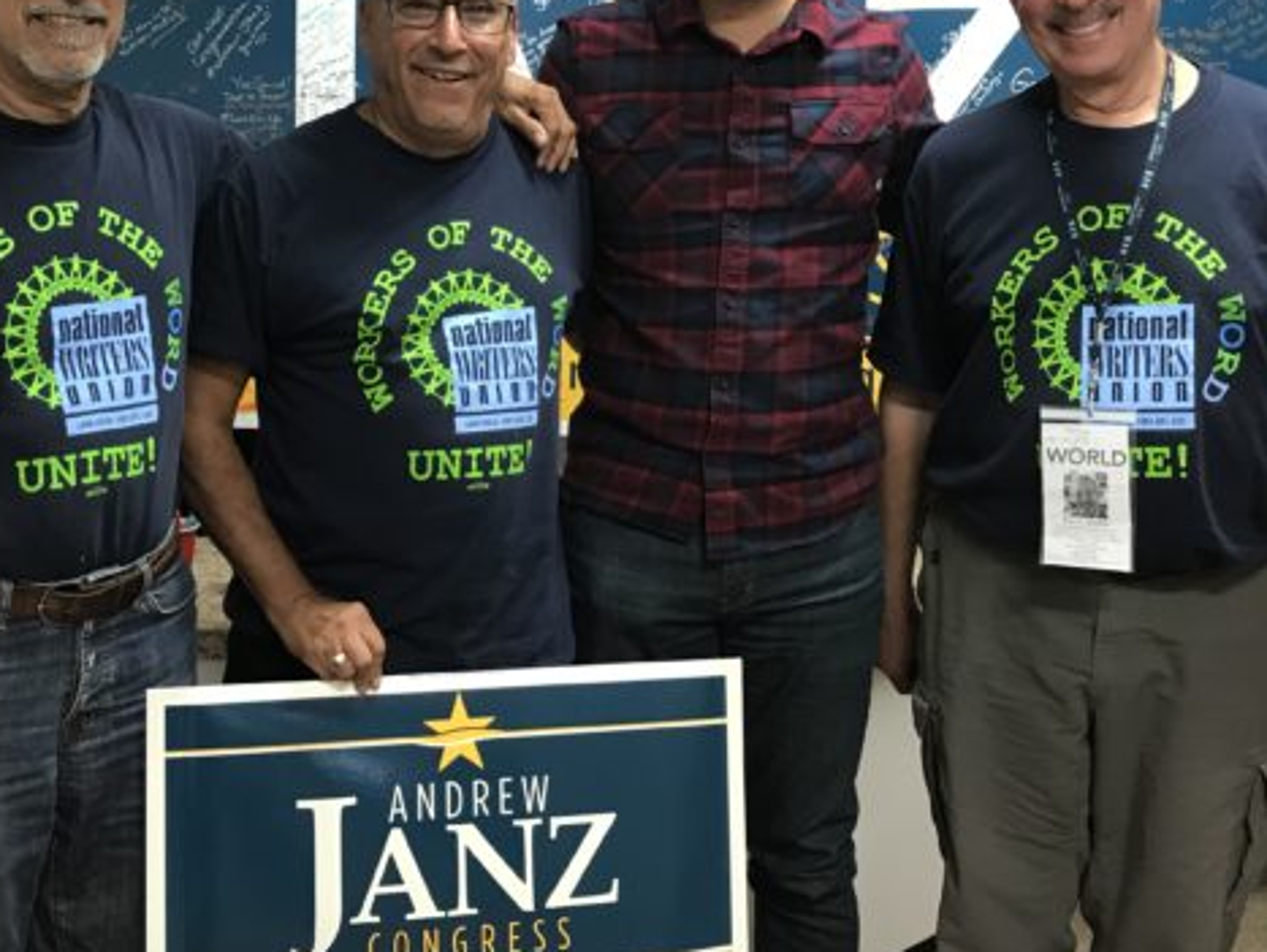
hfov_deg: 41.0
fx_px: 1685
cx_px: 488
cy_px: 309
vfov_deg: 31.3
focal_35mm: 46
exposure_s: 1/15
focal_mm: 3.99
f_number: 1.8
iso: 40
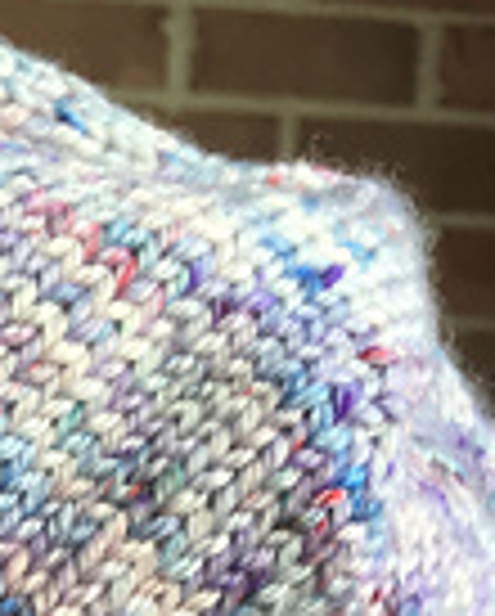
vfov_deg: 16.2
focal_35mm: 103
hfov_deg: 13.9
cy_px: 1043
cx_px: -295
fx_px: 1882
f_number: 2.2
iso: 32
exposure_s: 1/120
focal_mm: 4.15
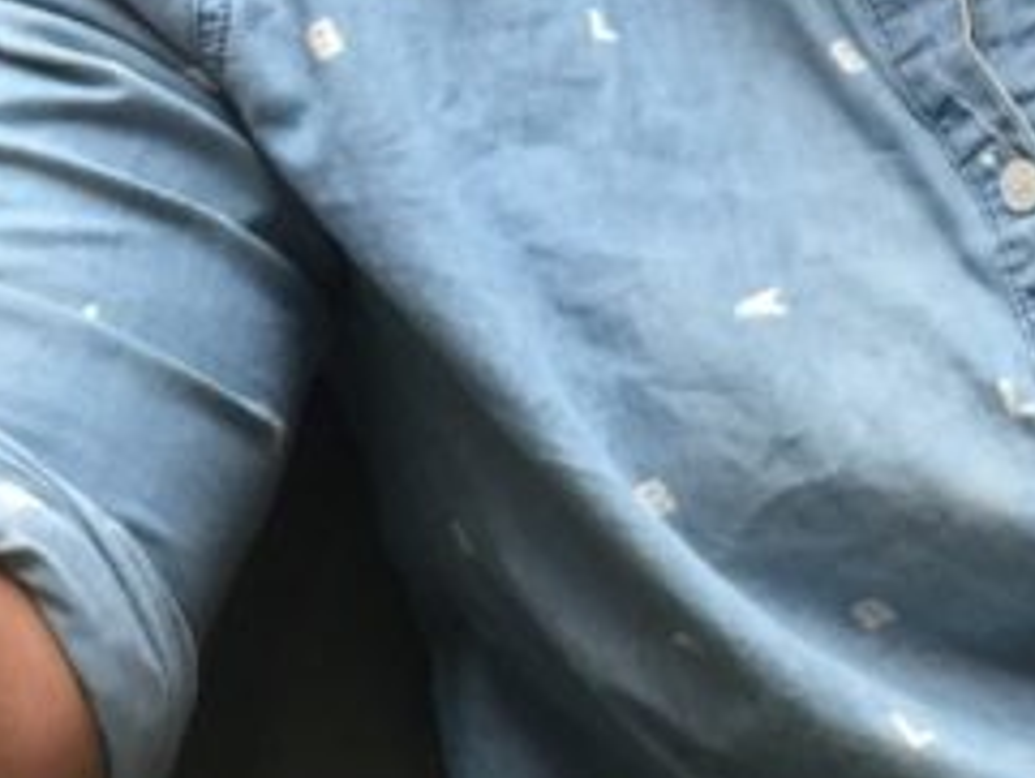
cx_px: 356
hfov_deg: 12.8
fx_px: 4607
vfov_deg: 9.5
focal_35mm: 154
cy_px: -125
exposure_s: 1/30
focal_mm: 4.15
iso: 40
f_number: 2.2
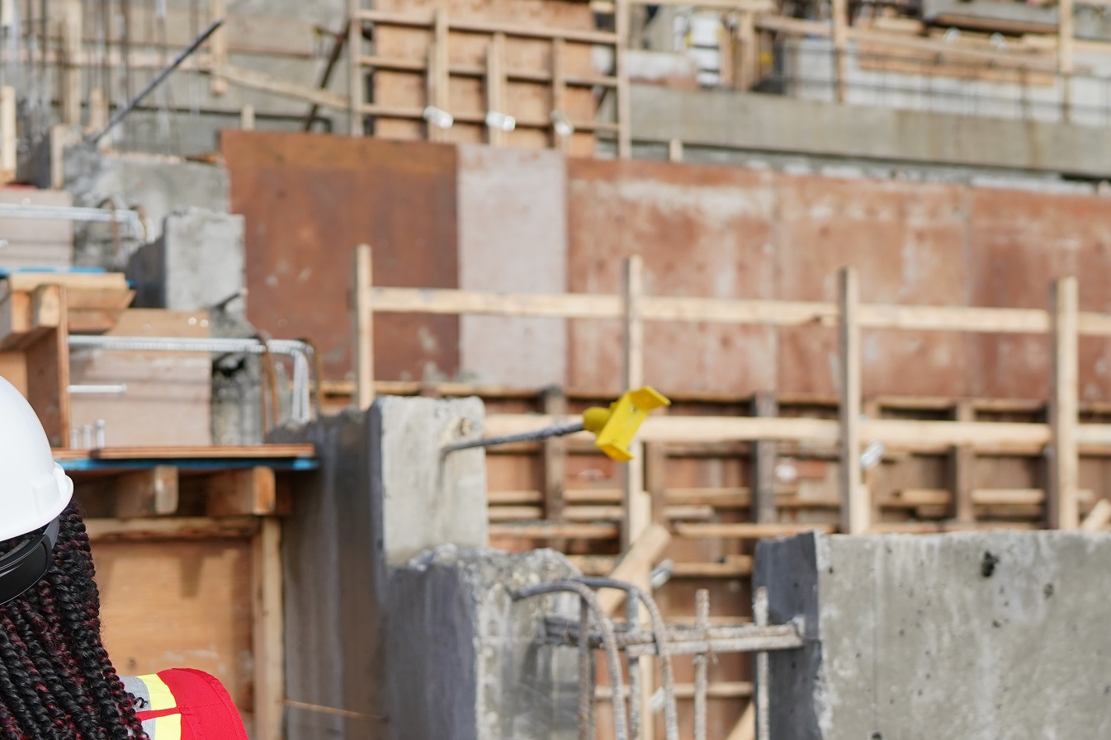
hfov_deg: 30.8
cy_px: 653
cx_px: 387
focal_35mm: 65
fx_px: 2006
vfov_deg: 20.5
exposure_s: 1/4000
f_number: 2.8
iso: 320
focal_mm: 35
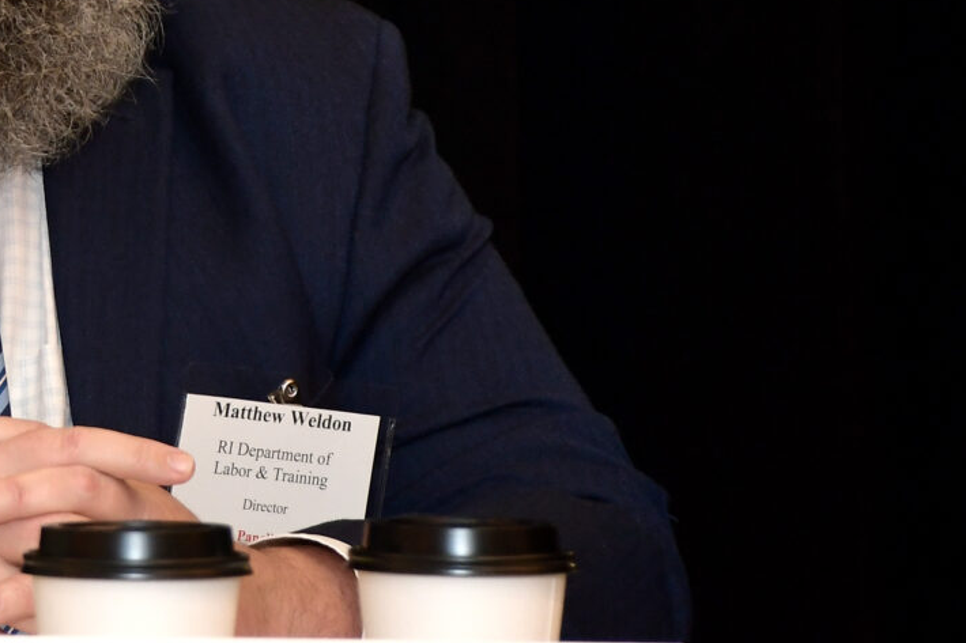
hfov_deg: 5.9
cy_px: -50
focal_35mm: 346
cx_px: -94
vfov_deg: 4.0
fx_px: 9282
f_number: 5.6
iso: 800
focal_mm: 80
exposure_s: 1/60
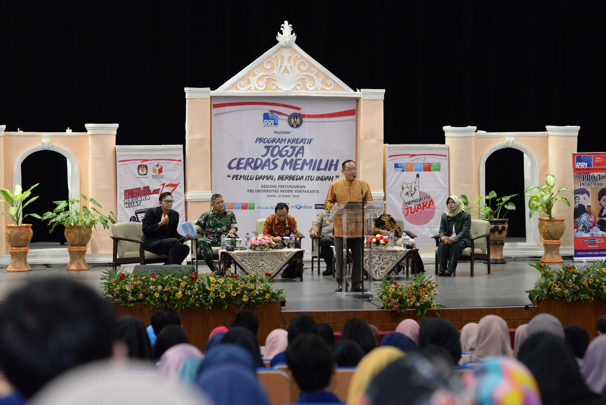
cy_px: 202
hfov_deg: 20.8
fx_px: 1650
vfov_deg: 14.0
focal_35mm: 98
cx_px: 303
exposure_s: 1/125
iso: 5000
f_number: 3.3
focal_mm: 98
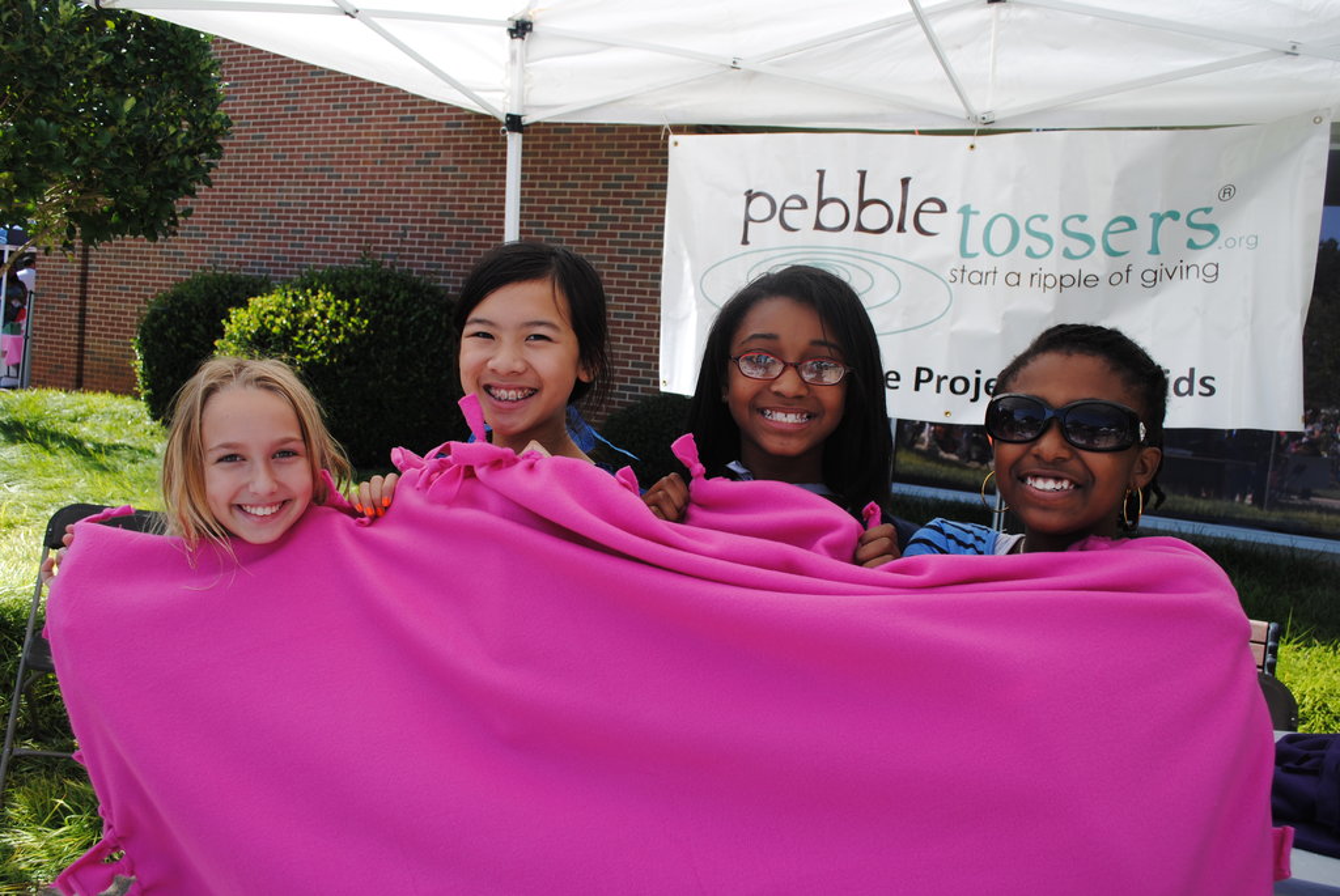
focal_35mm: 30
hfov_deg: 61.9
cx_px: 670
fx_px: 1118
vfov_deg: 43.7
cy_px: 448
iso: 100
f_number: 6.3
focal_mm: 20
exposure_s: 1/160
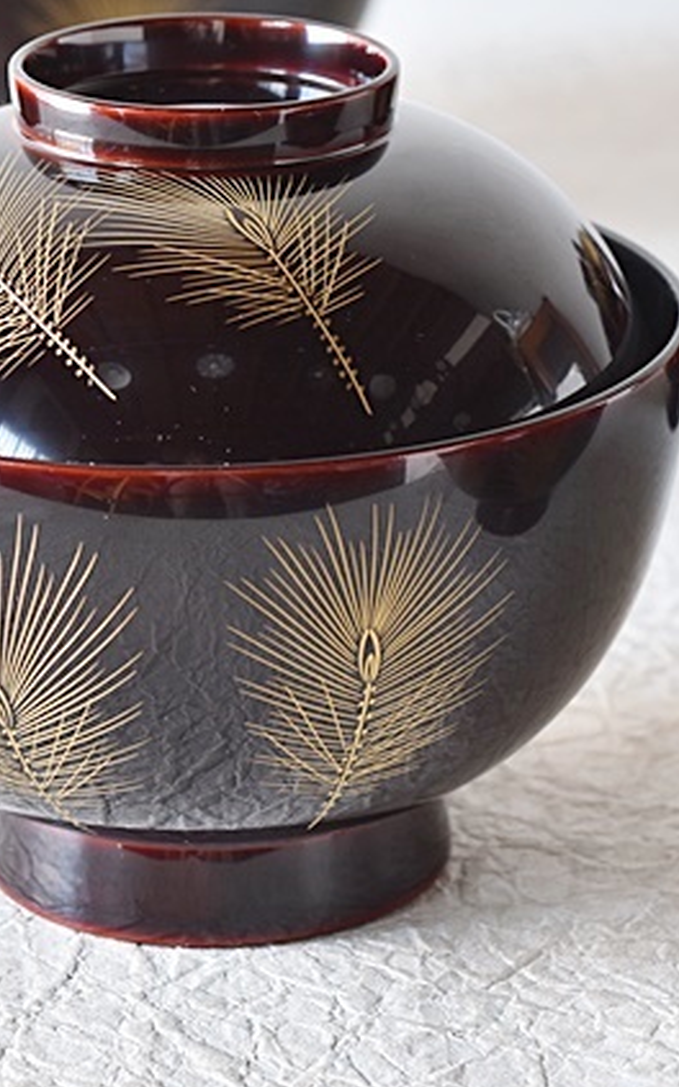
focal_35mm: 179
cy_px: 373
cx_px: 170
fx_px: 5308
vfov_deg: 11.7
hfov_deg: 7.3
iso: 400
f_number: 6.3
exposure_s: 1/6
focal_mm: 55
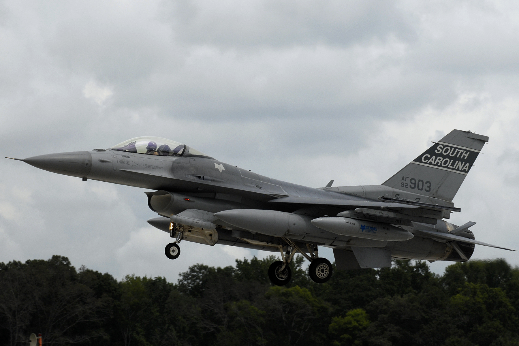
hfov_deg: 9.5
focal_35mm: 218
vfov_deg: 6.3
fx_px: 3135
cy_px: 173
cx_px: 260
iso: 200
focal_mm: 145
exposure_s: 1/2500
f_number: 5.6
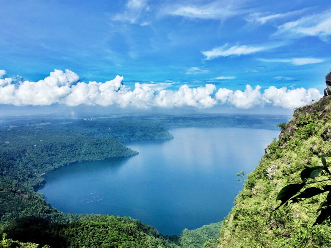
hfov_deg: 61.7
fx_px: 277
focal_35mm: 29
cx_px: 166
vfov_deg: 48.2
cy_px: 124
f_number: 2.2
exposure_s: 1/3968
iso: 32
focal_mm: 4.15
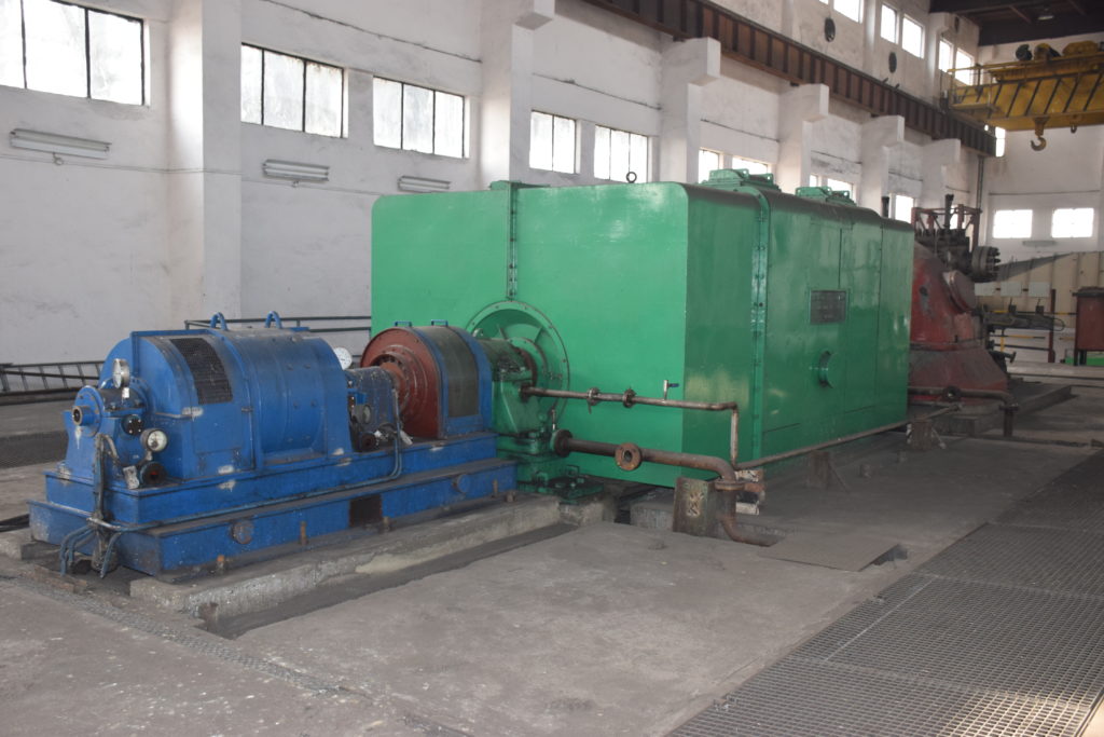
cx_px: 552
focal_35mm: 34
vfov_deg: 38.4
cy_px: 368
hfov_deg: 55.1
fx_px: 1058
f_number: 5
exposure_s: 1/100
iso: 800
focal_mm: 23
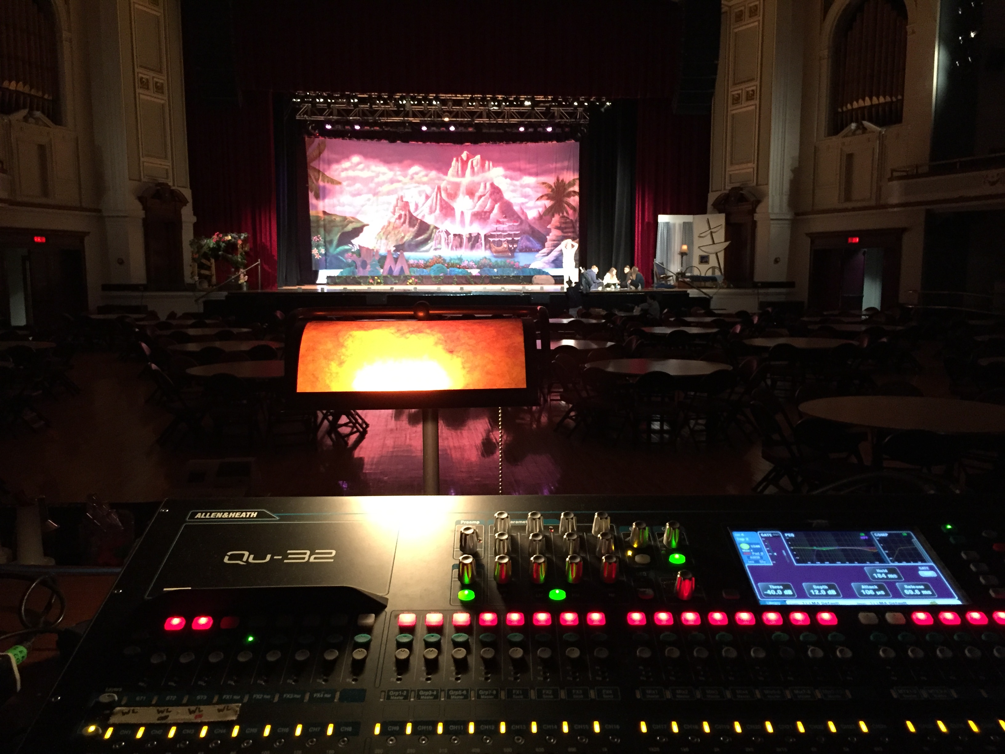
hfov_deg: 61.7
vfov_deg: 48.2
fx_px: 842
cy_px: 377
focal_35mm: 29
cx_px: 502
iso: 250
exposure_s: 1/20
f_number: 2.2
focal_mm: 4.15
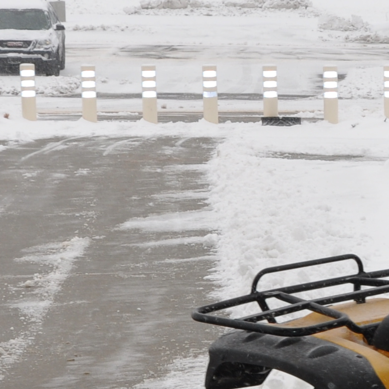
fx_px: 2136
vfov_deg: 10.4
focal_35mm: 168
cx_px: 350
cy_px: 251
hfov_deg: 10.4
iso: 200
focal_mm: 24
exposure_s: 1/200
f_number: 9
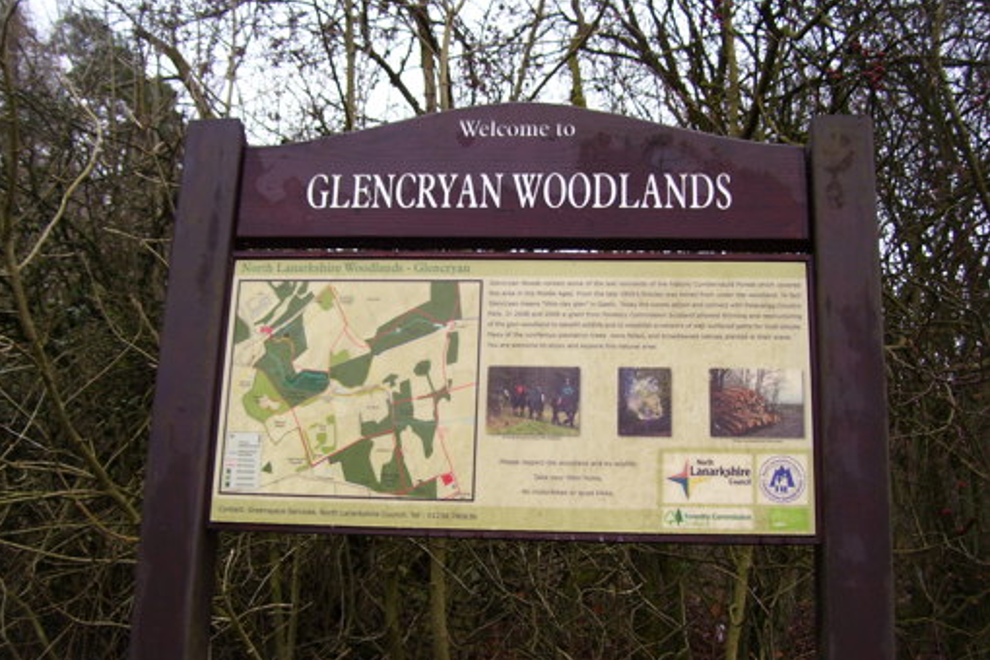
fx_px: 1072
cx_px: 490
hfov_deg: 49.6
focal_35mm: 39
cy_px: 351
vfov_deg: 34.2
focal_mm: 6
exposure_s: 1/60
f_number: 2.7
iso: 80
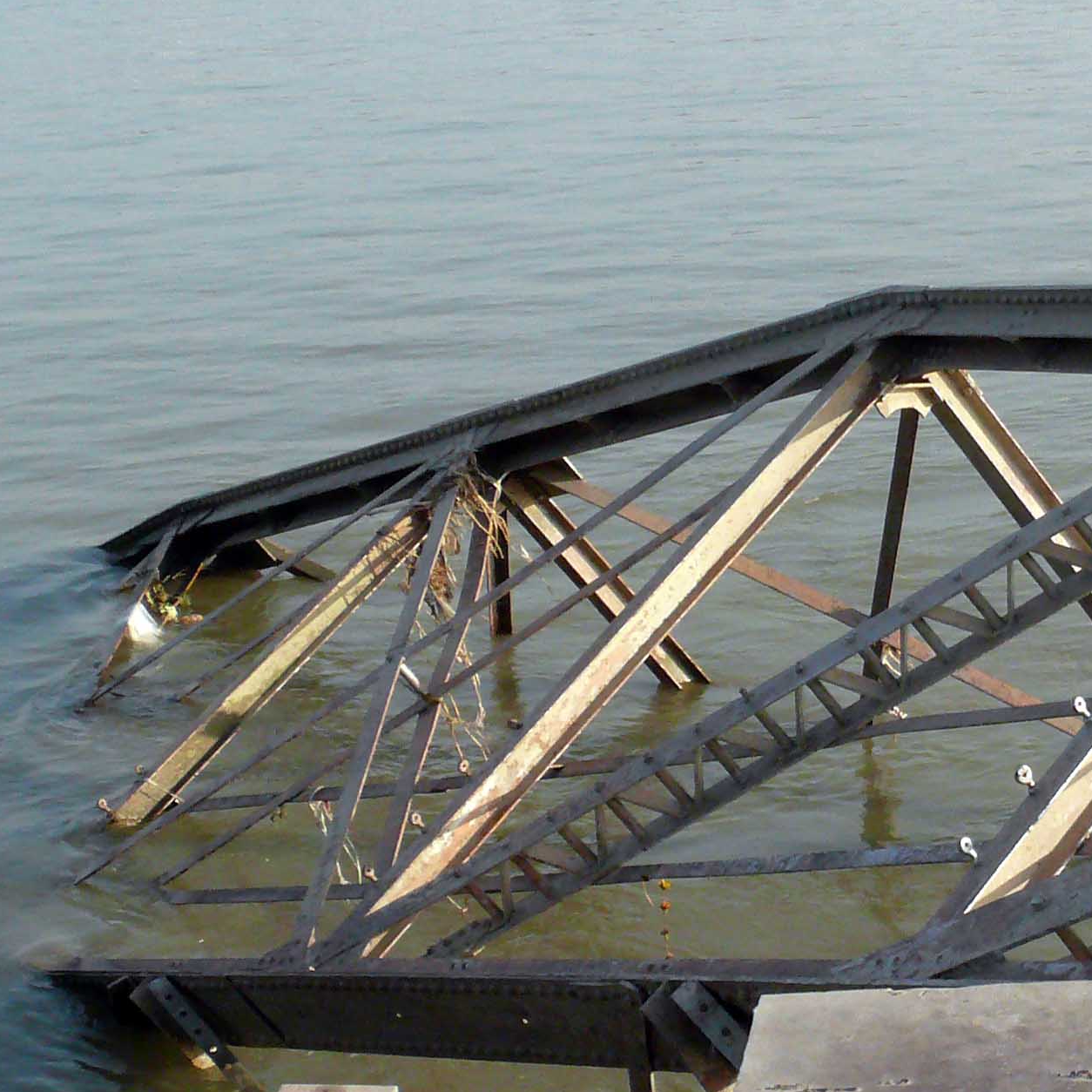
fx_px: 3212
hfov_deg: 18.7
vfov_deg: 19.3
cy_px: 672
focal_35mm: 90
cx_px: 1123
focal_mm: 7.4
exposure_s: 1/320
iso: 200
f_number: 5.6
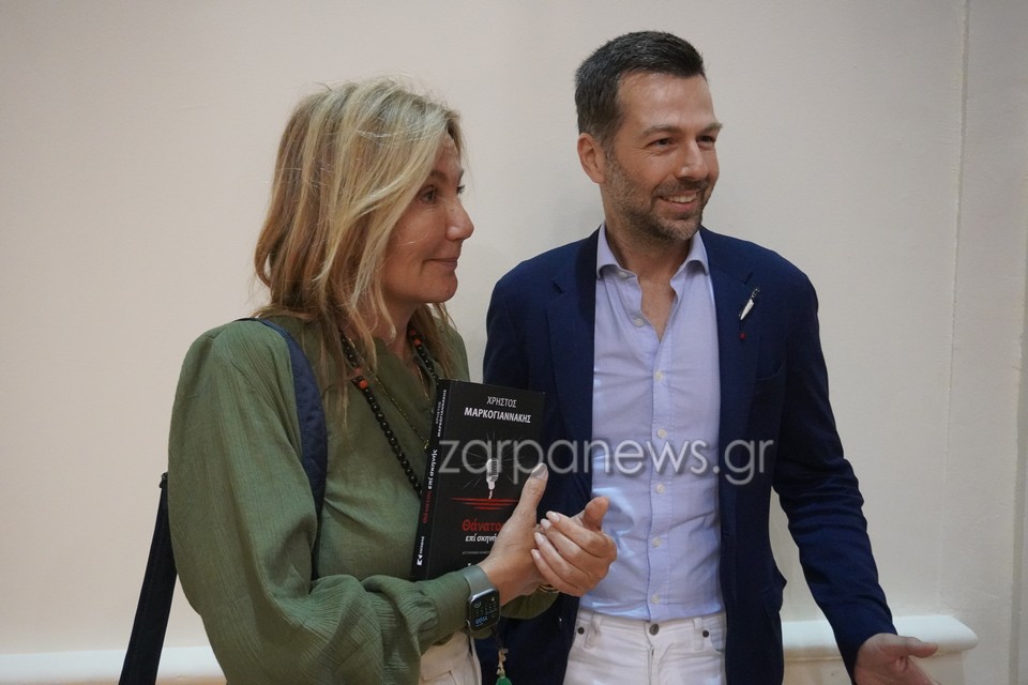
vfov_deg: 38.4
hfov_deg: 55.1
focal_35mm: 34
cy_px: 342
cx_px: 514
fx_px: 985
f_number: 4
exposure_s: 1/100
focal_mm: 23
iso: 6400
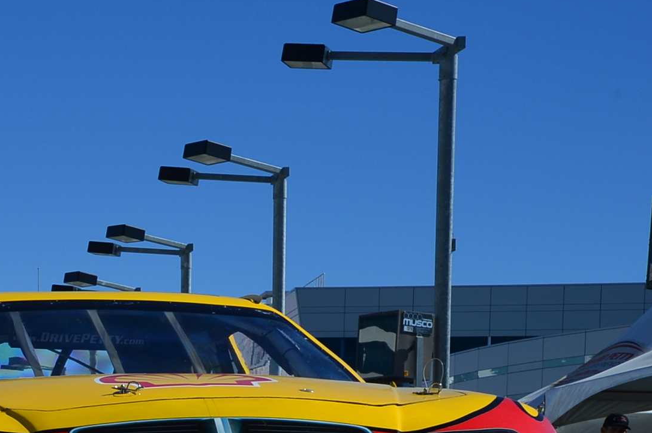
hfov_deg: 13.8
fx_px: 2460
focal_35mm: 136
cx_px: -423
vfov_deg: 9.8
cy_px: 642
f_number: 16
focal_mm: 40
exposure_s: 1/125
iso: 250
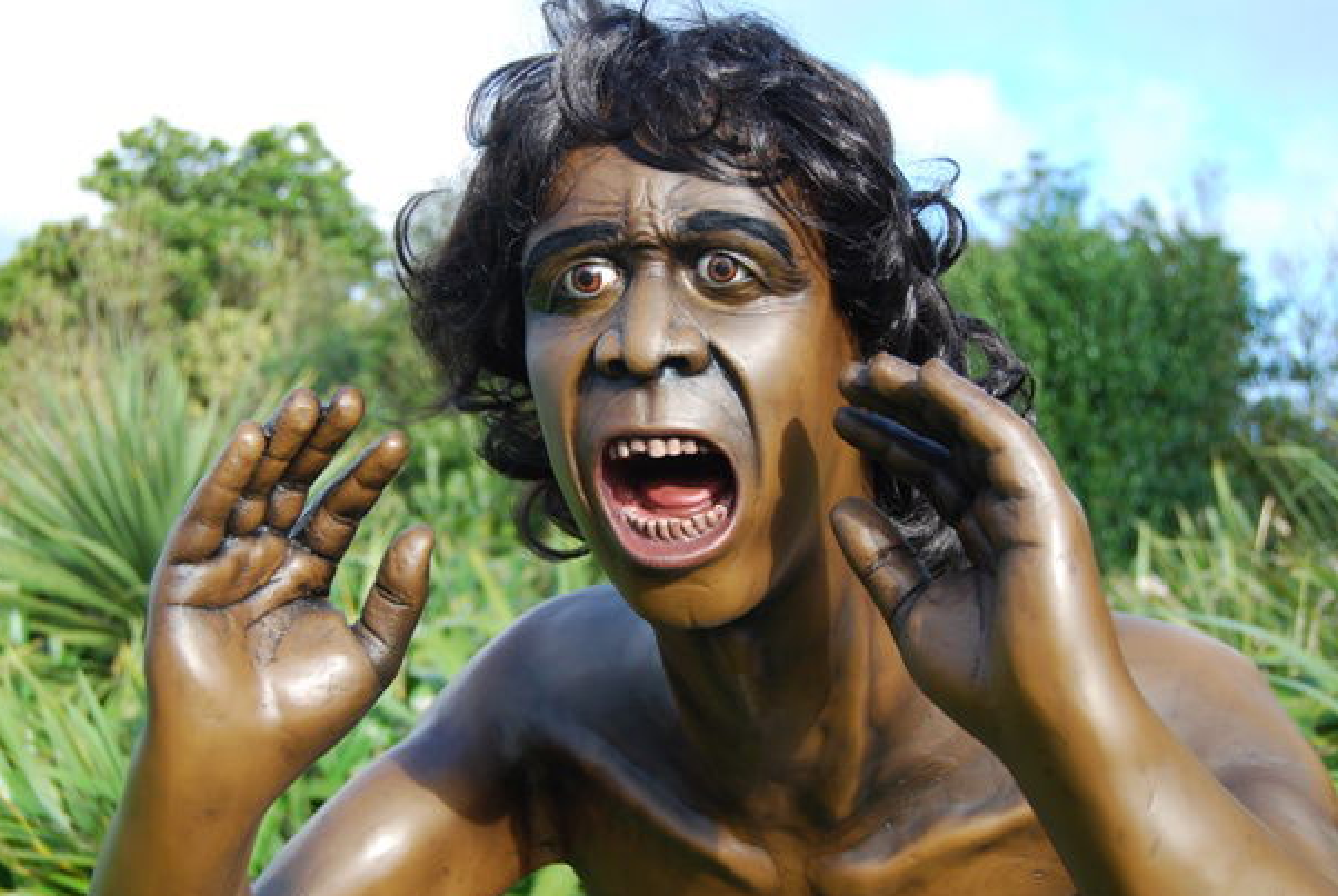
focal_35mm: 51
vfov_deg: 26.6
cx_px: 629
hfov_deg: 38.8
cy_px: 438
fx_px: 1898
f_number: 5.6
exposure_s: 1/125
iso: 100
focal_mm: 32
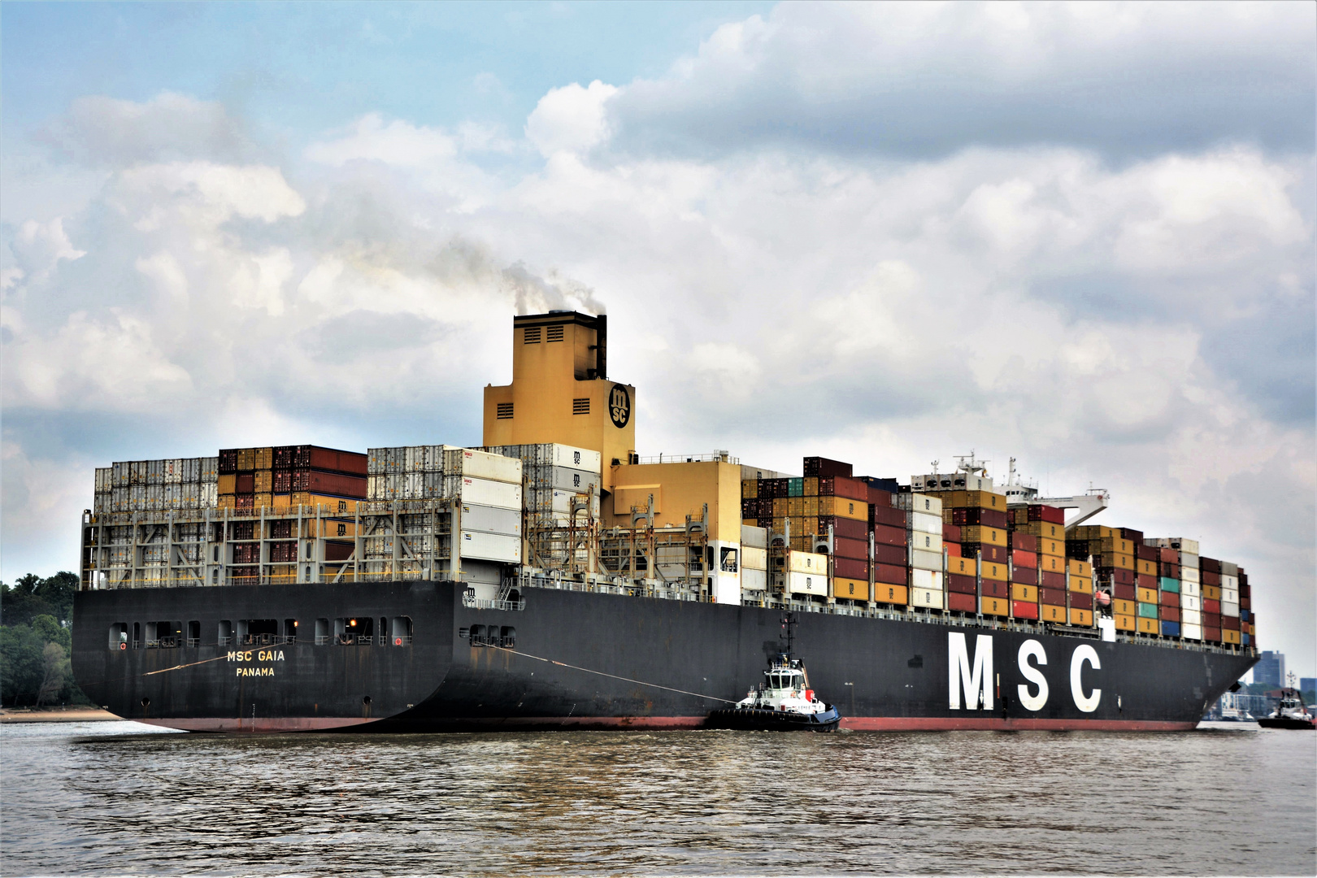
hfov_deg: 33.4
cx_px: 658
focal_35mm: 60
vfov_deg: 22.6
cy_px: 439
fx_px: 2195
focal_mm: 40
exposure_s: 1/250
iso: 100
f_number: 8
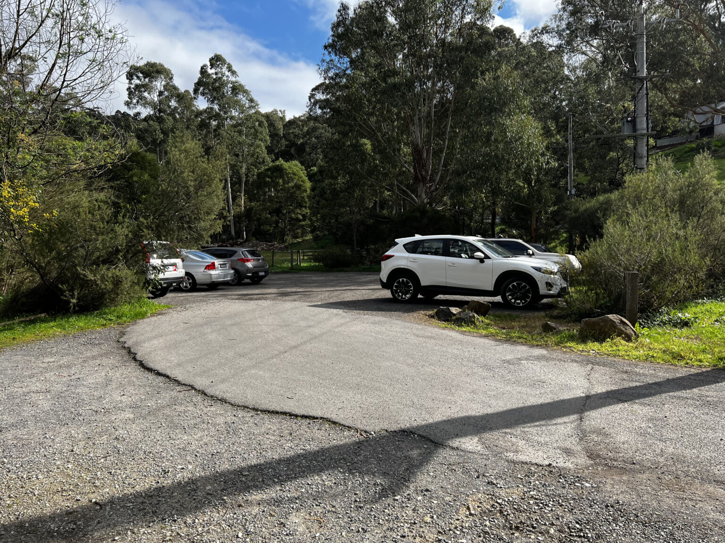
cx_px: 362
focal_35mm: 26
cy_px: 272
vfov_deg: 53.1
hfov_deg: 67.3
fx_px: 545
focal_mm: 5.7
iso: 50
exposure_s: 1/2632
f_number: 1.5
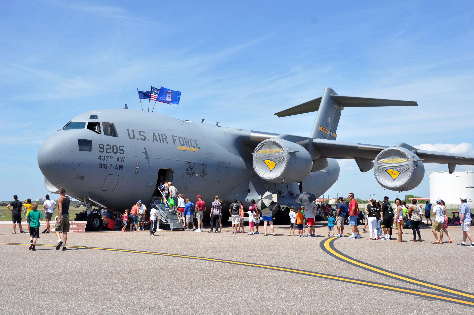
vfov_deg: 34.1
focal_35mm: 39
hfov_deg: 49.6
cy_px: 158
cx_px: 237
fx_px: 513
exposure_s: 1/400
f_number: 10
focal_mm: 26
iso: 200
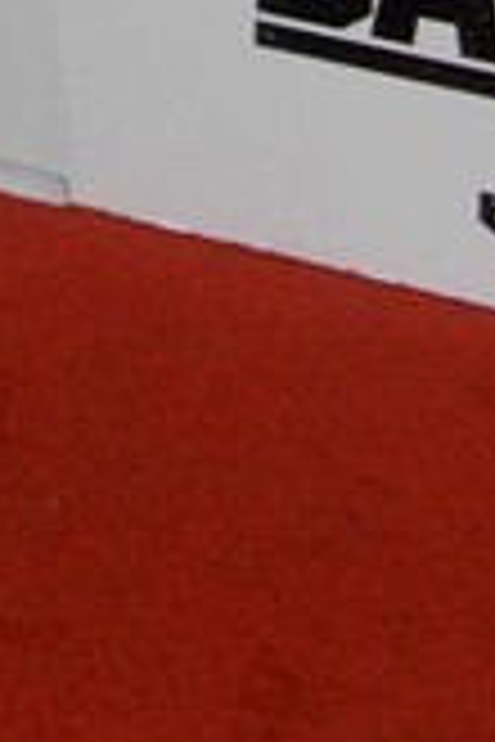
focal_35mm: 371
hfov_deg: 3.7
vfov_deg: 5.3
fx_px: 7651
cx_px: -572
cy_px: -1234
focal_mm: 40
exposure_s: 1/180
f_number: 7.1
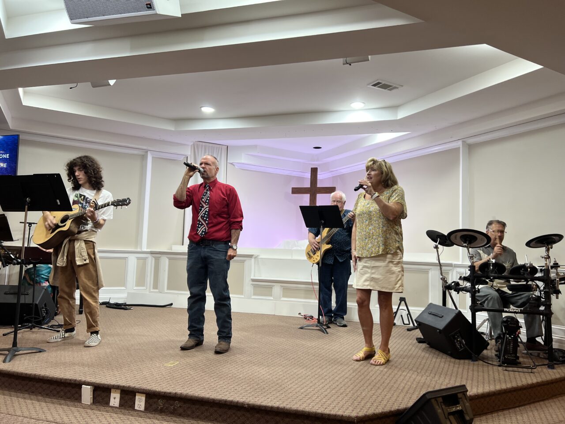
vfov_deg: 53.1
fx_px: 424
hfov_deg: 67.3
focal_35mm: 26
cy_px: 212
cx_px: 282
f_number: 1.5
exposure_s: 1/60
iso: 80
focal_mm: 5.7
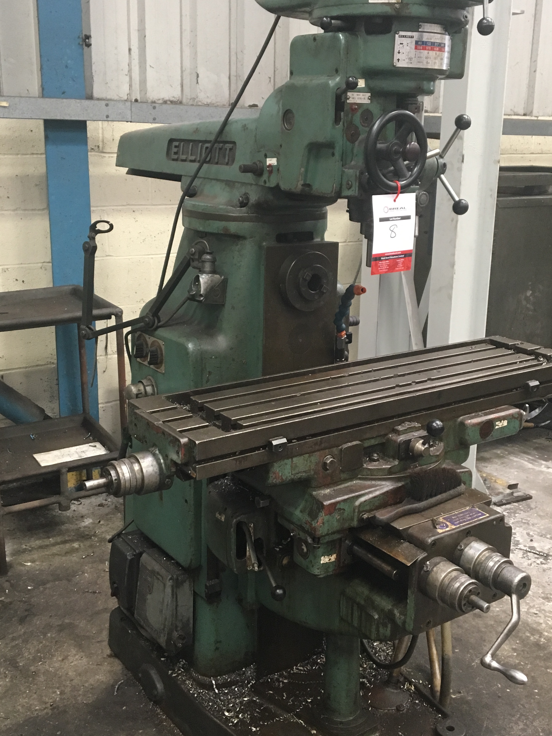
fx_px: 851
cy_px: 353
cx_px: 286
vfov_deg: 46.8
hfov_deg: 36.0
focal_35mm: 40
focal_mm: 4.15
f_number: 2.2
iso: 160
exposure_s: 1/33
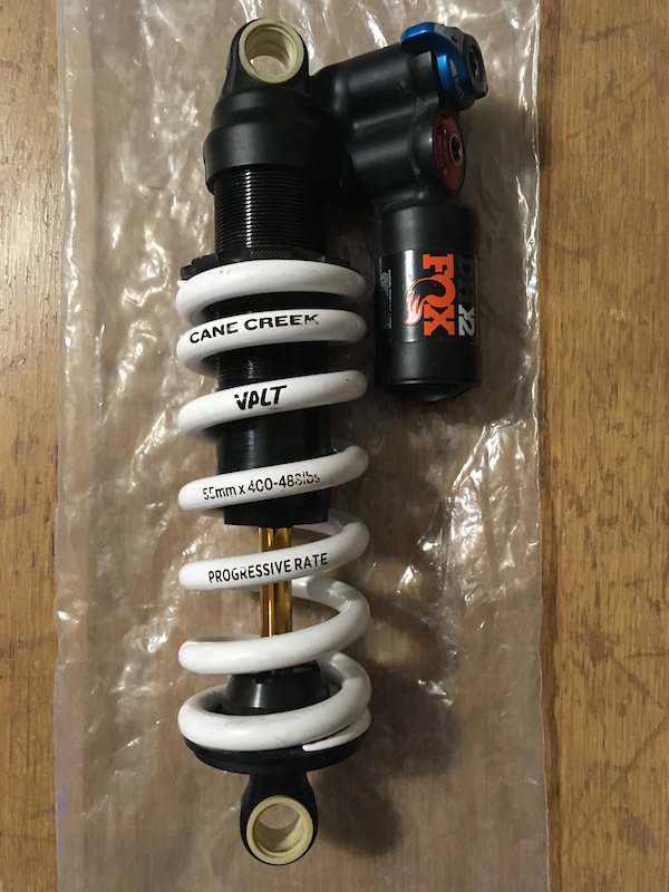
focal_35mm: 29
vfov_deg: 61.7
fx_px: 747
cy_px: 446
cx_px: 334
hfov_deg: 48.2
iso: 250
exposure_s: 1/15
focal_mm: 4.15
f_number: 2.2
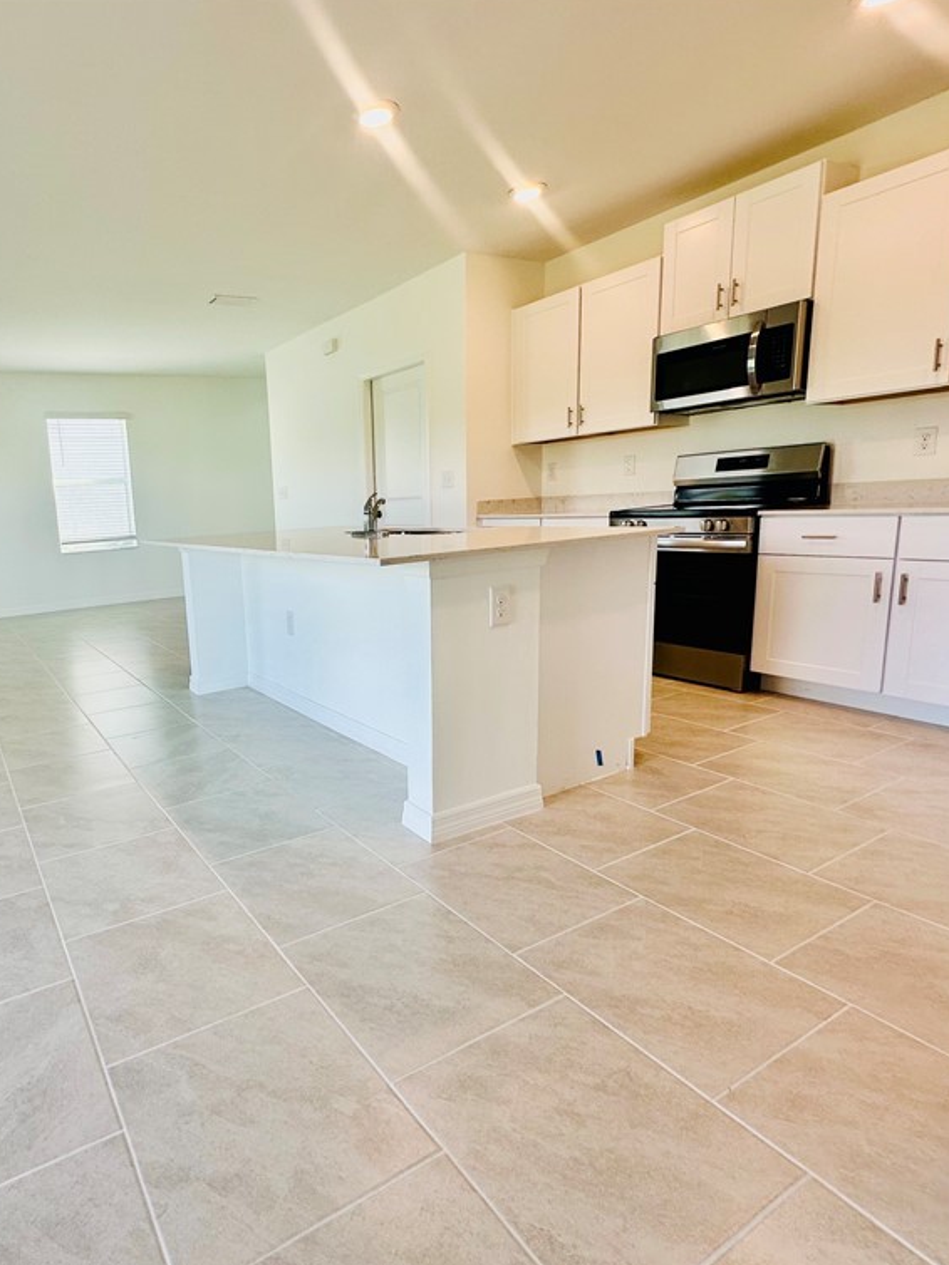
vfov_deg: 84.7
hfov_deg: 65.6
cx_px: 270
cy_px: 633
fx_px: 695
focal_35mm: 19
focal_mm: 2.22
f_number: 2.2
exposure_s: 1/120
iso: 64
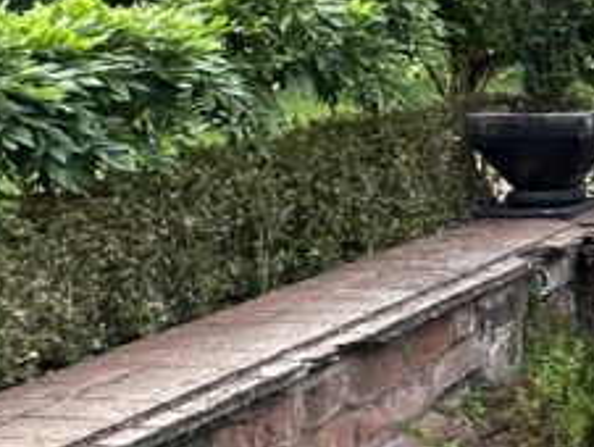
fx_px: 1632
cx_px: 1327
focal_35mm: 95
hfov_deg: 14.9
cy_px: 50
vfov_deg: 15.4
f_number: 2.2
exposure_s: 1/193
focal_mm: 2.22
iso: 40
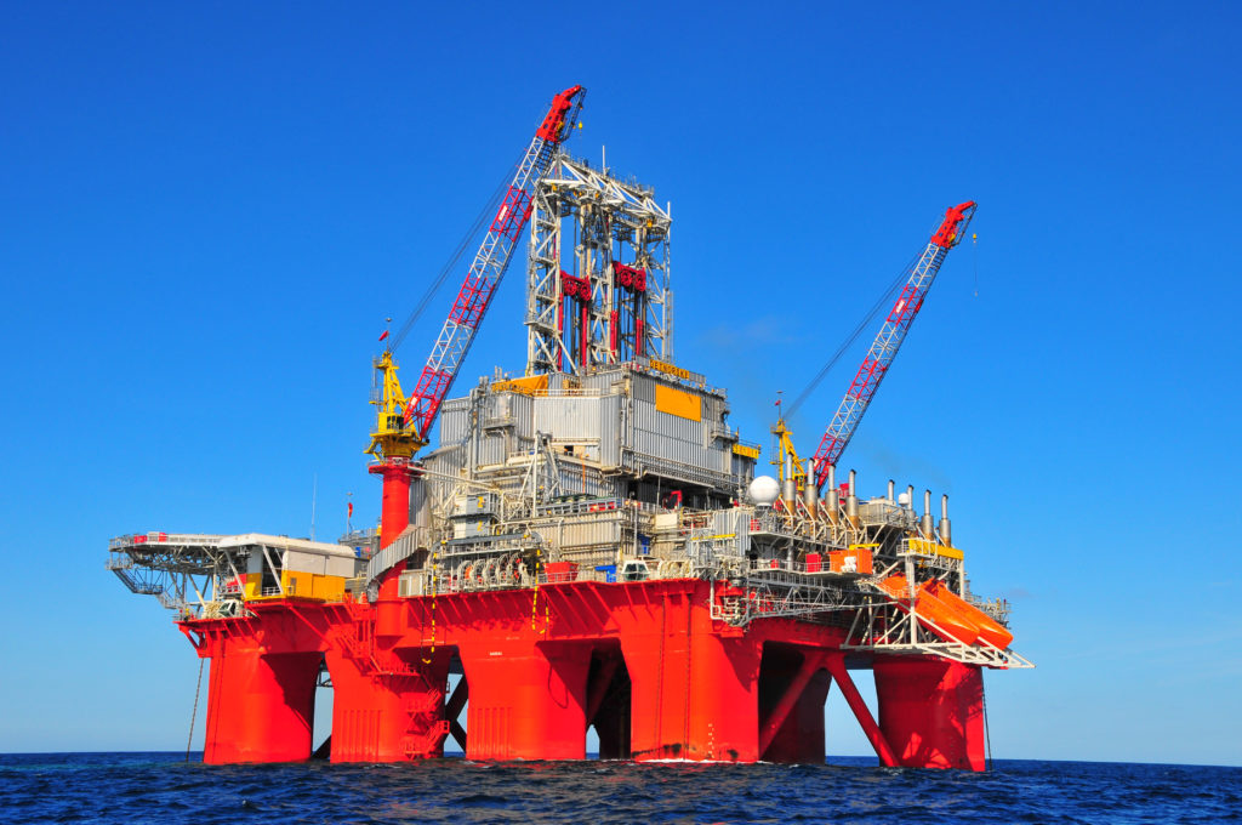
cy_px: 412
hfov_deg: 41.2
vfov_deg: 28.0
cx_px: 621
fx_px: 1654
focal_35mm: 48
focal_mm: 32
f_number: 11
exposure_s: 1/500
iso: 250
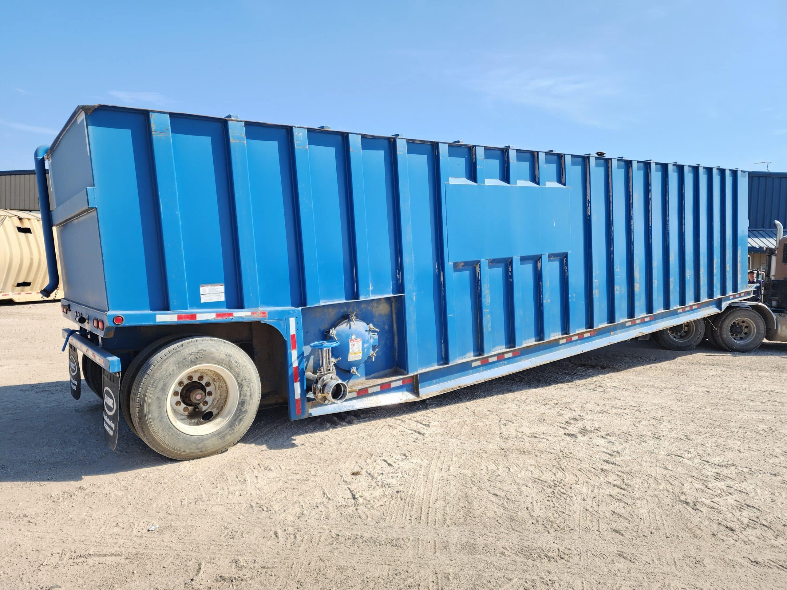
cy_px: 295
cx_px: 394
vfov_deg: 58.9
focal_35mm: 23
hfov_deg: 73.9
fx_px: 523
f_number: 1.8
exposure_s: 1/562
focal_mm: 6.4
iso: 12
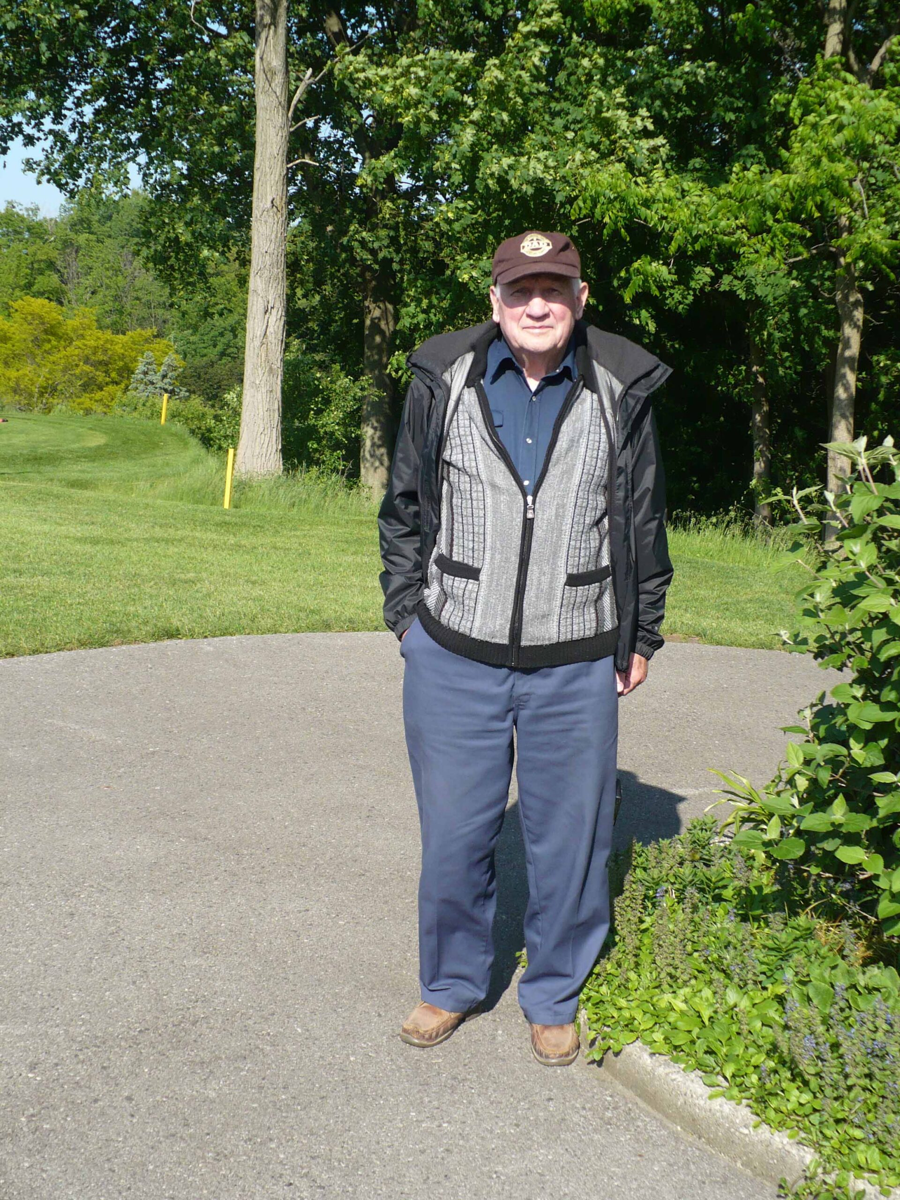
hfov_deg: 30.3
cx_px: 450
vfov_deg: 39.7
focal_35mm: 48
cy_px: 600
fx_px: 1664
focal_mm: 7.9
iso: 100
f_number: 3
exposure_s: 1/800
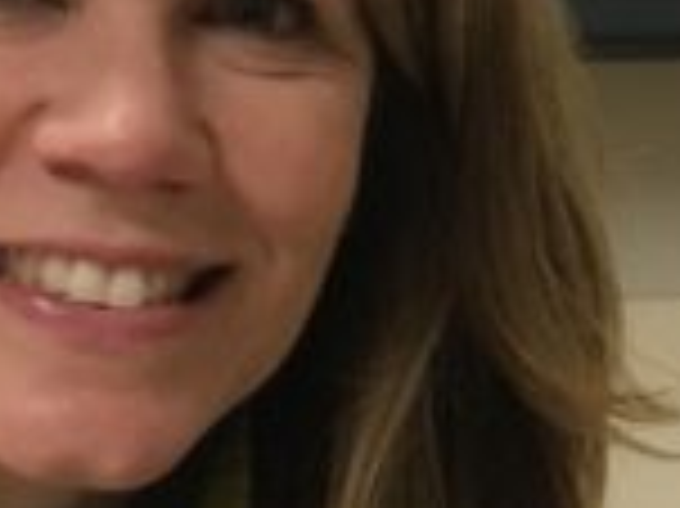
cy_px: 571
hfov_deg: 9.7
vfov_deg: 7.5
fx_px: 3867
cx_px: 1036
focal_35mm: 197
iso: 100
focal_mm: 4.15
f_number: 2.2
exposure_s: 1/30
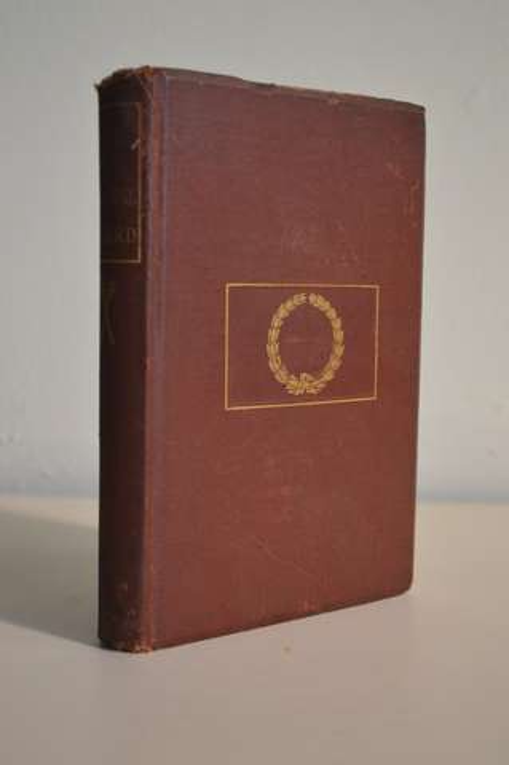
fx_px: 1148
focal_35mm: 54
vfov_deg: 36.9
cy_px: 382
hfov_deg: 25.0
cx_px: 254
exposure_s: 1/15
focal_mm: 36
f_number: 5
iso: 1400
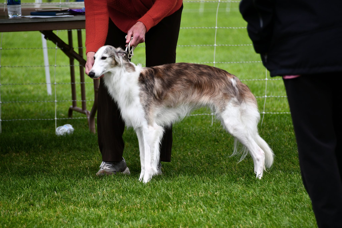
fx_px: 3989
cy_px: 114
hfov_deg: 4.9
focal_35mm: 420
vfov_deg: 3.3
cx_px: 171
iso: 280
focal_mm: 280
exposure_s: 1/500
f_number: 5.6
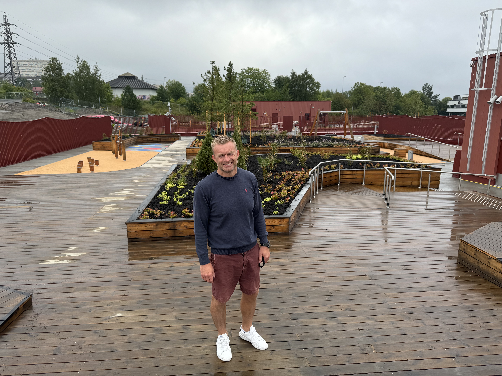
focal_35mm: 24
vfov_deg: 56.8
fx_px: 348
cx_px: 251
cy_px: 188
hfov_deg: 71.6
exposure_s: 1/1637
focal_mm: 6.76
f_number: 1.78
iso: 80
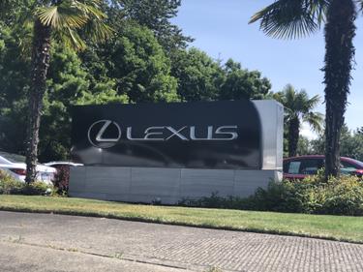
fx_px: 598
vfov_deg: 25.6
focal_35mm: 57
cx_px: 182
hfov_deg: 33.8
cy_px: 136
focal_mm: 6.6
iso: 20
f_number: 2.8
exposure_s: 1/414
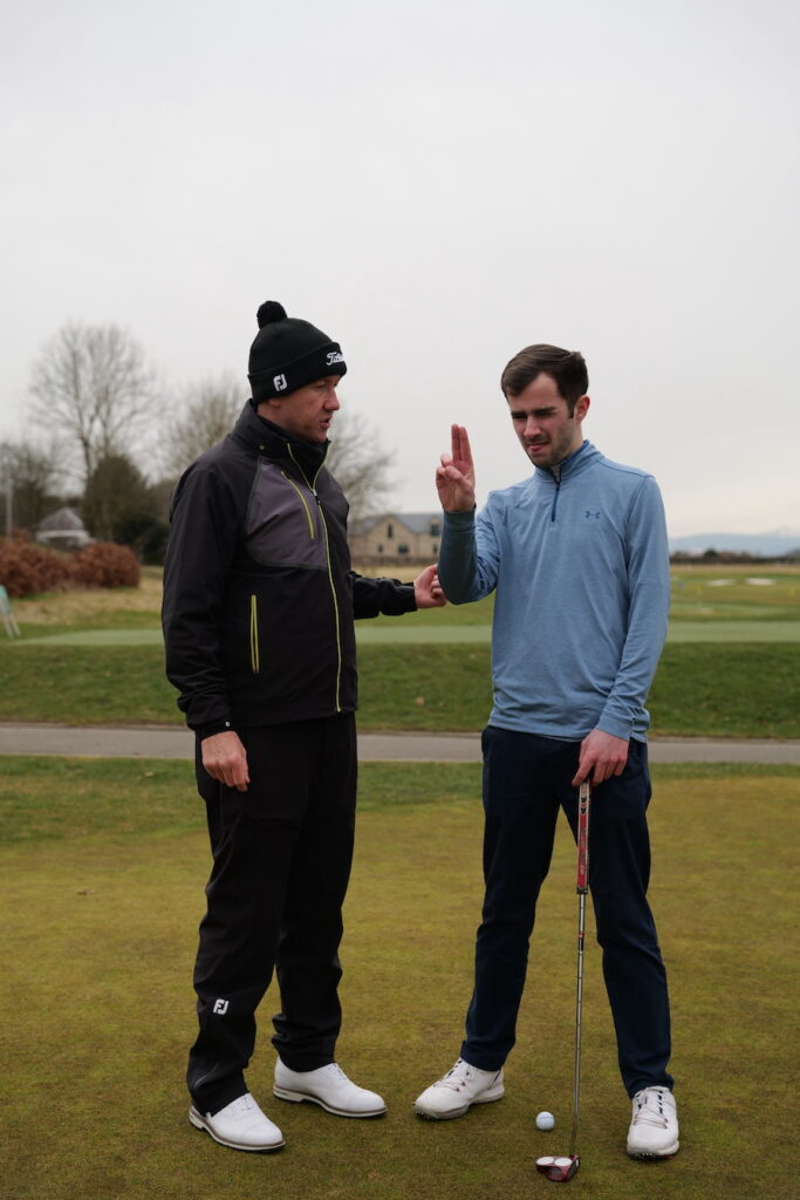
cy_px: 600
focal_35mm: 49
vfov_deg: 40.3
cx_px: 400
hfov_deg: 27.5
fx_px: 1633
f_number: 3.5
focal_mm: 49
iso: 125
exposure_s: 1/125
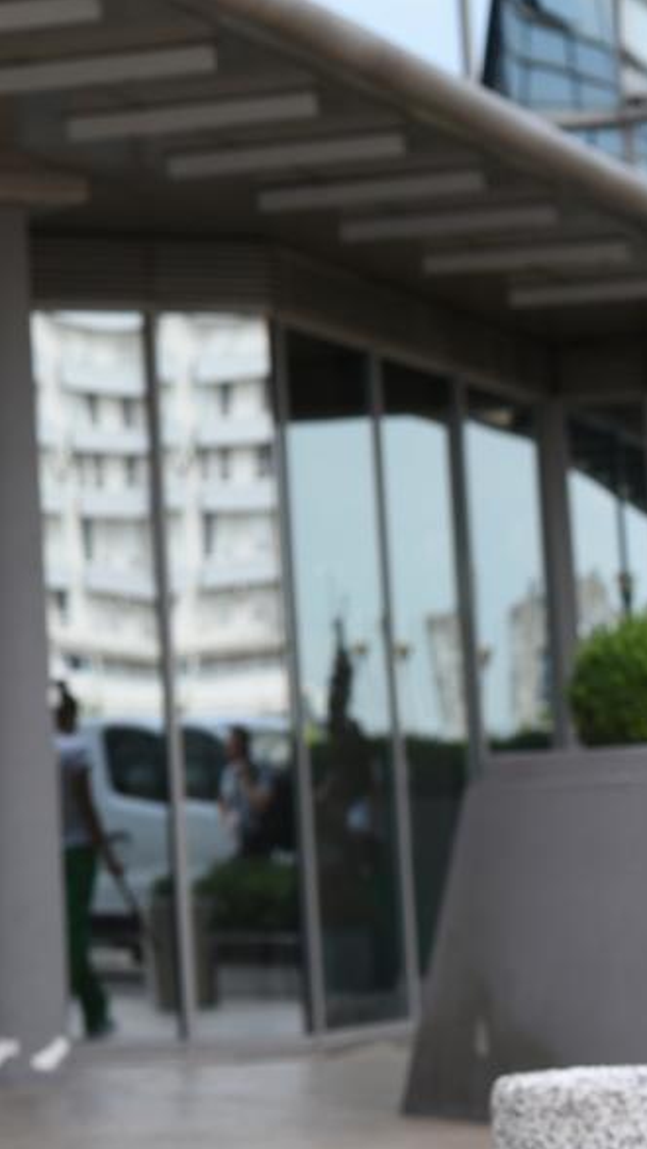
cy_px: 259
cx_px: -880
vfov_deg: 14.9
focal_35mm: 143
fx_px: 4358
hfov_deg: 7.9
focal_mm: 50
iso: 320
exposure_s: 1/500
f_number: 5.6
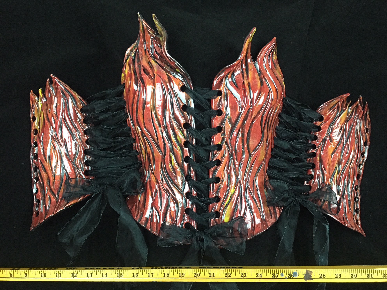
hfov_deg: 61.7
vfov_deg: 48.2
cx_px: 194
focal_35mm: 29
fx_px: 324
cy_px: 145
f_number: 2.2
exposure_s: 1/15
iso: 80
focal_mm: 4.15
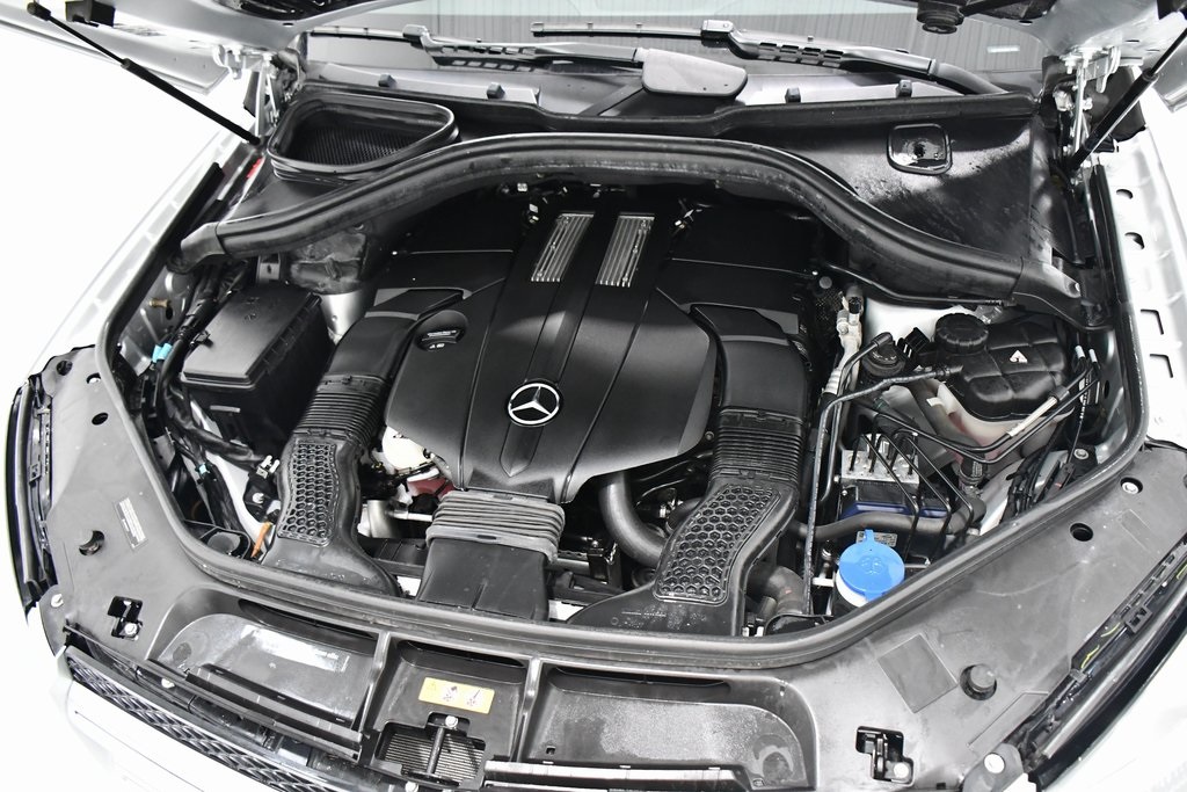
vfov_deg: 47.9
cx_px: 594
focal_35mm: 27
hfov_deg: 67.4
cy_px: 396
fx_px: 890
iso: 3600
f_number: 3.5
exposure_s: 1/60
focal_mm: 18
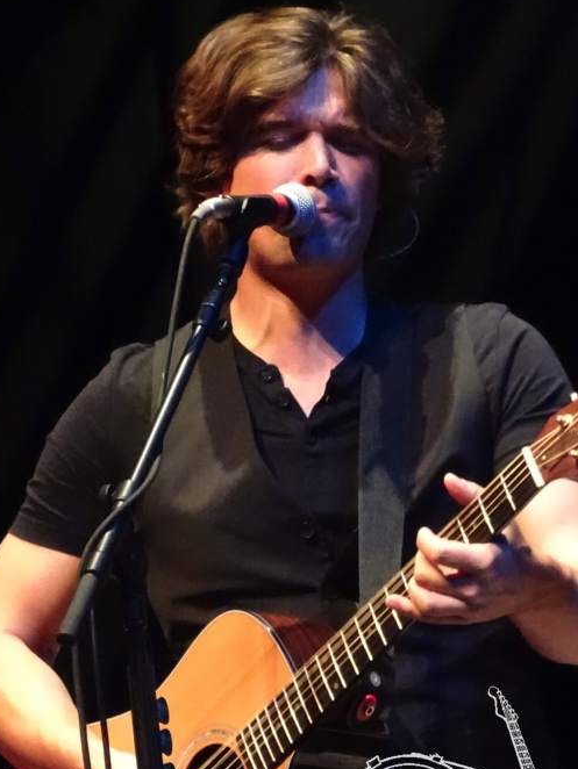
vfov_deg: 4.1
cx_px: 250
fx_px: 10657
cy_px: 470
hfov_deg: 3.1
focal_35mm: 479
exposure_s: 1/40
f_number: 6.3
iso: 3200
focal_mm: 62.47
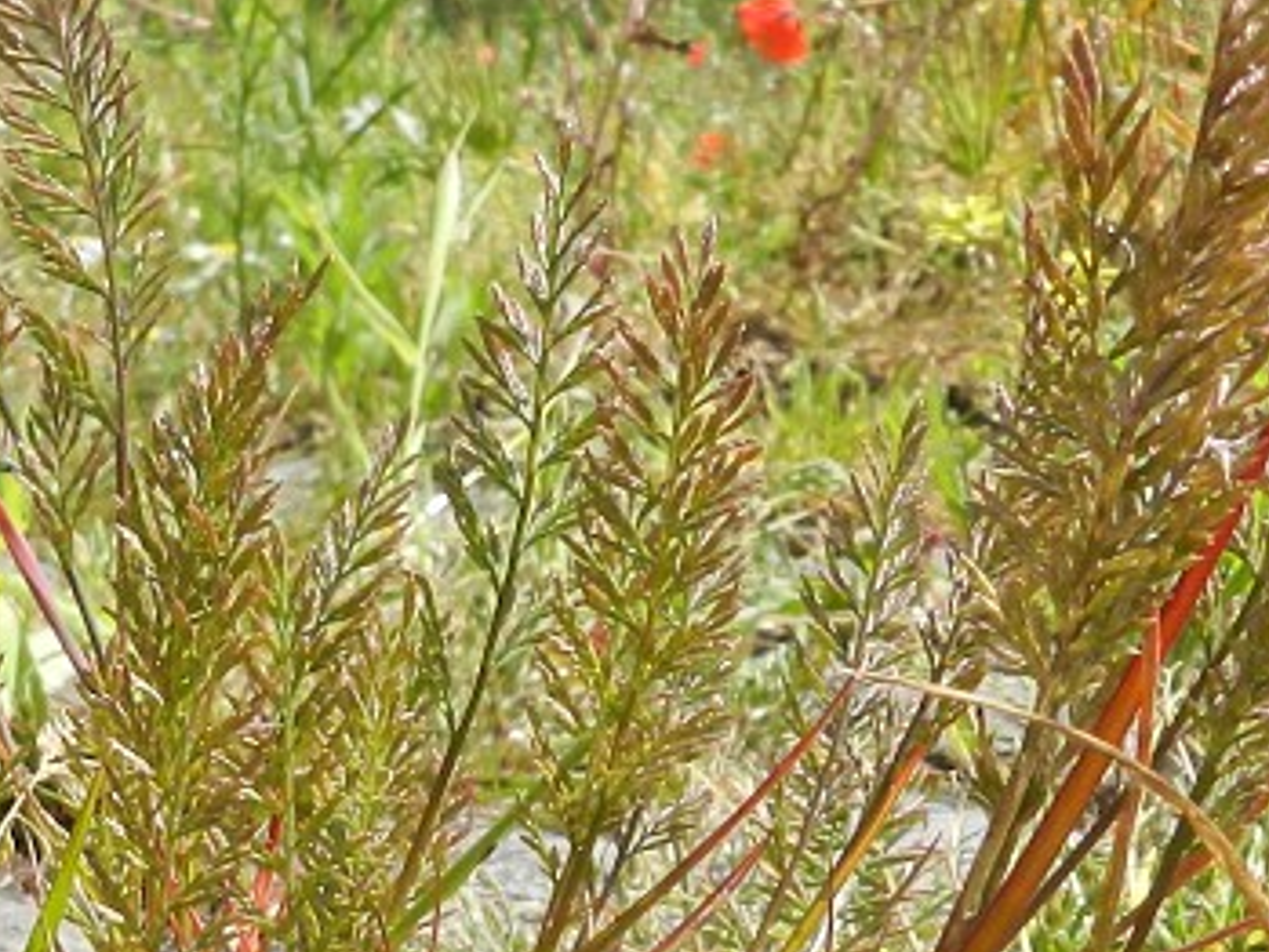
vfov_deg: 13.4
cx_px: 98
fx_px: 4034
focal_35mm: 110
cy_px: 665
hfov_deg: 17.6
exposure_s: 1/800
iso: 160
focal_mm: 5.6
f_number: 4
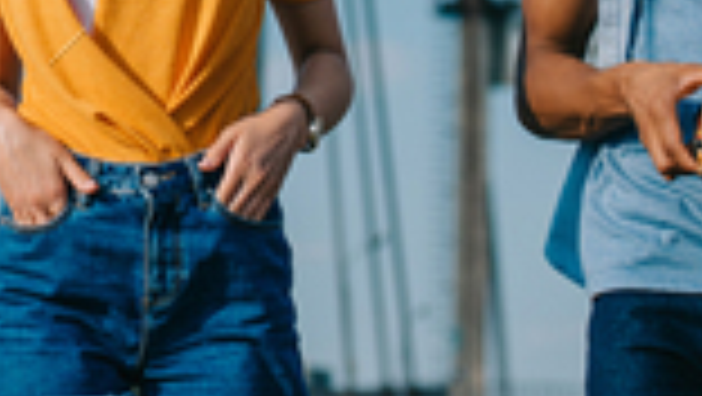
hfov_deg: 7.2
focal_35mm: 297
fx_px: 5532
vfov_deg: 4.1
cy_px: -194
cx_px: -180
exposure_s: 1/2000
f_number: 3.5
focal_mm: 75
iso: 100
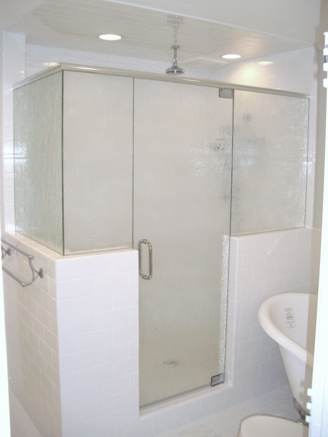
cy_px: 218
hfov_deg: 37.7
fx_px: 480
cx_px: 164
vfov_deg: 49.0
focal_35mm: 38
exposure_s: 1/60
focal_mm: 7.9
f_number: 2.8
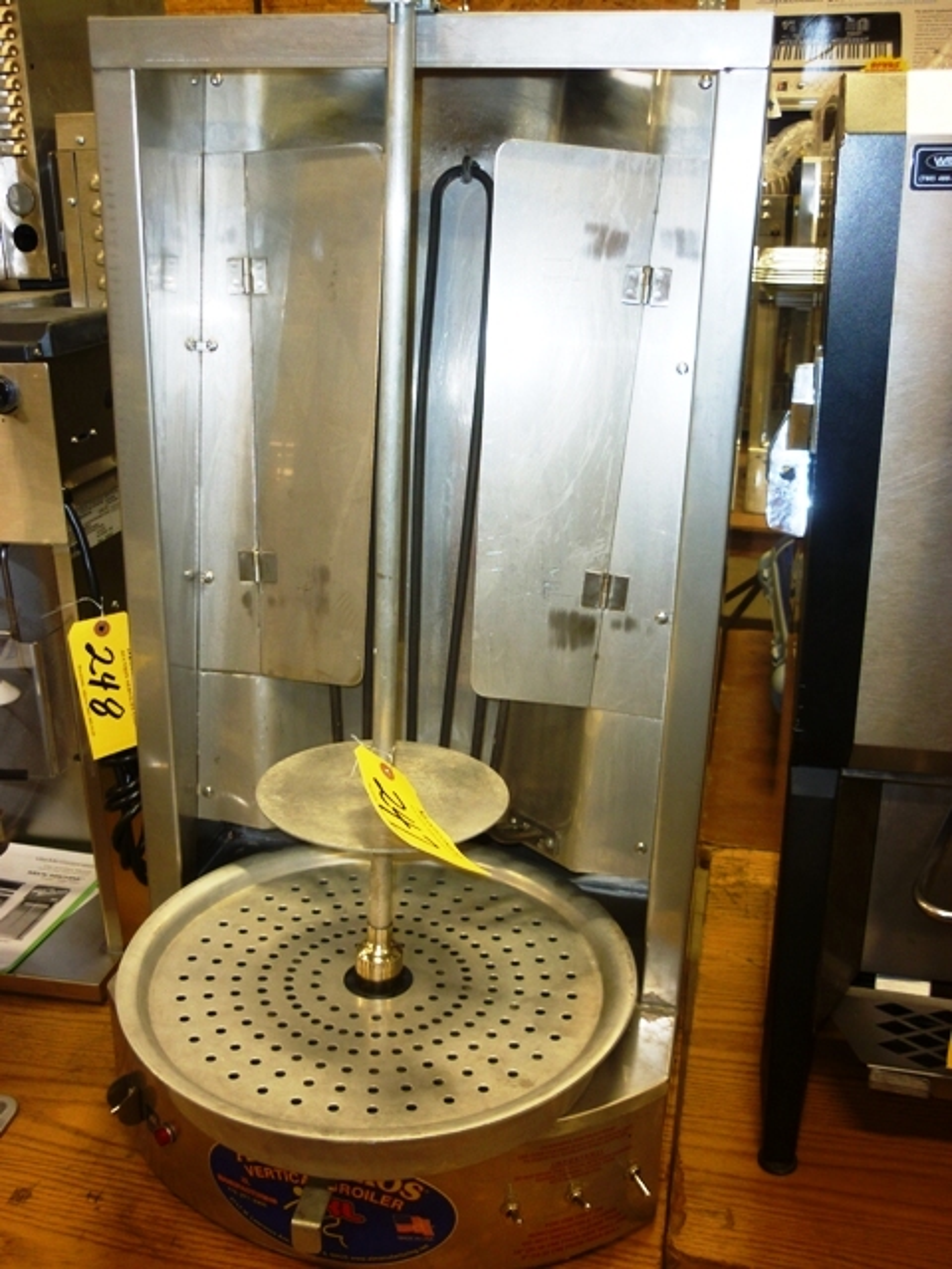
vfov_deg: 55.4
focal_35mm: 33
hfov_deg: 42.9
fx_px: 1210
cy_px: 634
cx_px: 476
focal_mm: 5.5
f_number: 2.8
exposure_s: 1/30
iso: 100
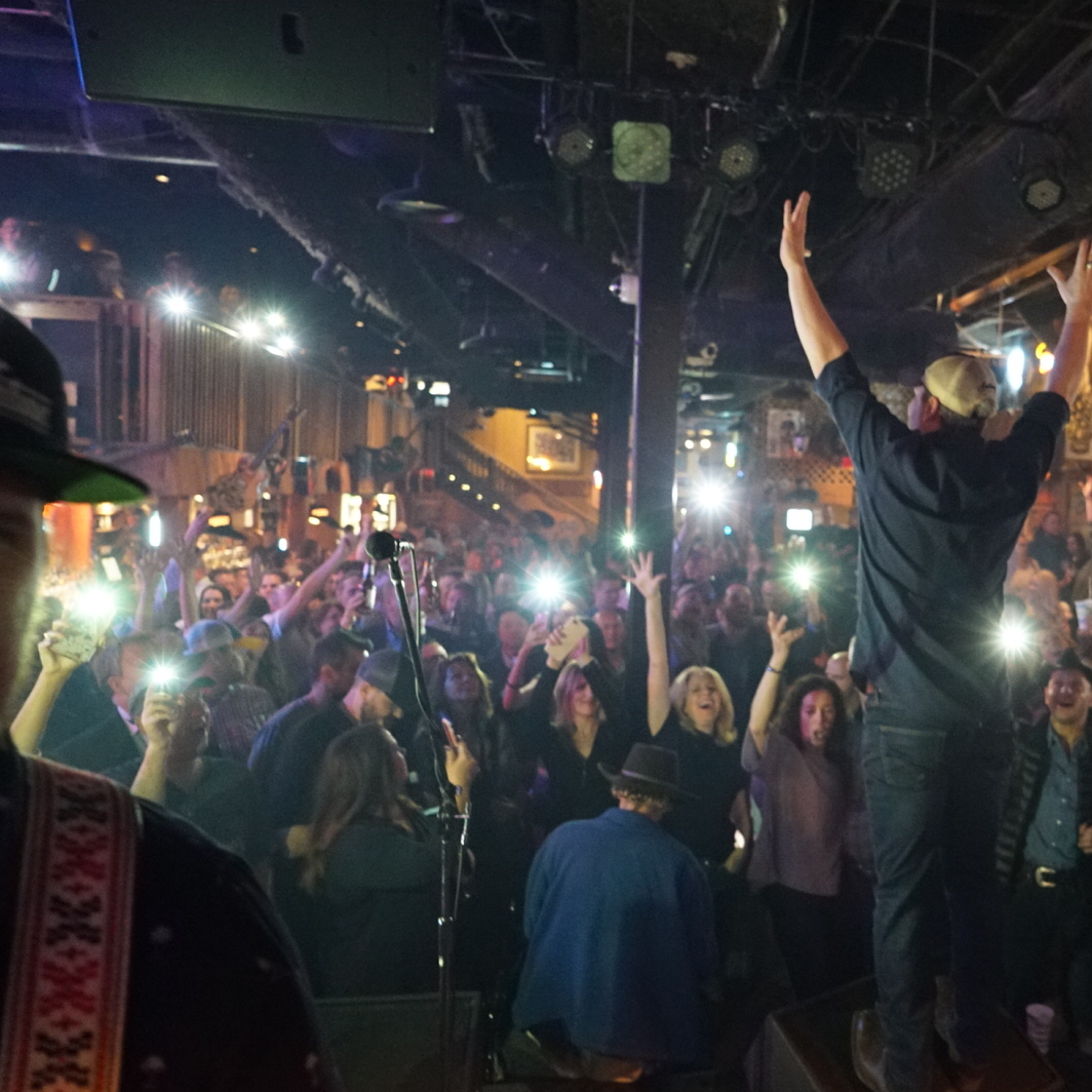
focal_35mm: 31
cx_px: 824
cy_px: 546
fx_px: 1106
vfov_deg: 52.5
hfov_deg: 50.3
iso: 12800
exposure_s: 1/30
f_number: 4
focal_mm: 24
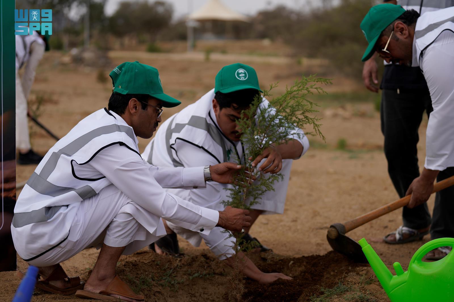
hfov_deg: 28.8
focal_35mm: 70
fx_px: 883
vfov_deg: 19.4
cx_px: 227
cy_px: 151
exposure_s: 1/1250
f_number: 2.8
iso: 100
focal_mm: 70
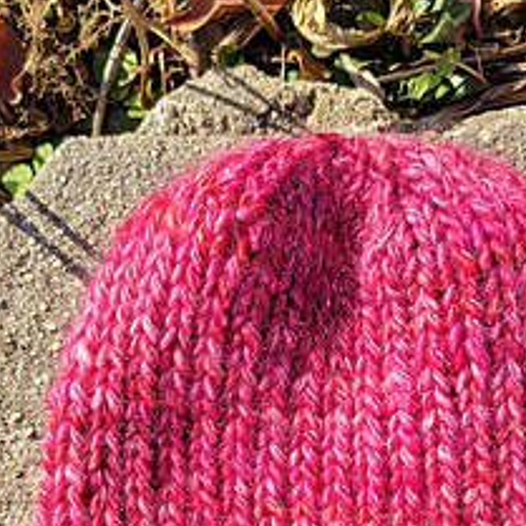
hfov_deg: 26.5
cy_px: 445
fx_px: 1117
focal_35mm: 65
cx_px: 291
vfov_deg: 25.9
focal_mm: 6.7
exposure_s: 1/265
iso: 16
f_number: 1.8
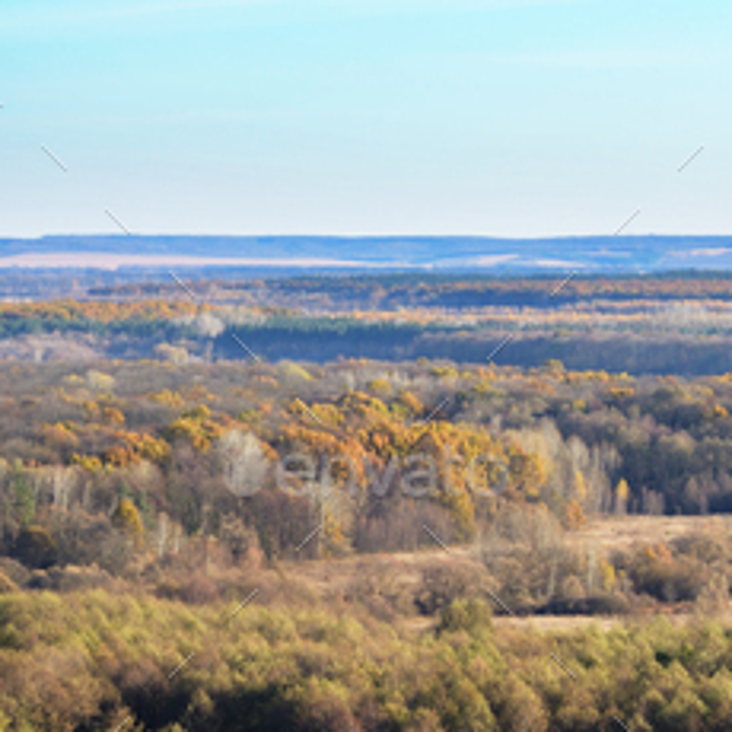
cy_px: 619
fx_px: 5455
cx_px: 834
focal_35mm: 228
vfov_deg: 7.7
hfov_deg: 7.6
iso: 160
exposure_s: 1/250
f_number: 5.6
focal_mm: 70
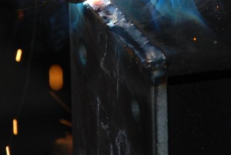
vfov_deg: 2.9
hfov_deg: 4.3
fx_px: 3048
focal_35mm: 474
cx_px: 108
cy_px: -12
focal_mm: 135
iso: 100
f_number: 5.6
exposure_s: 1/160
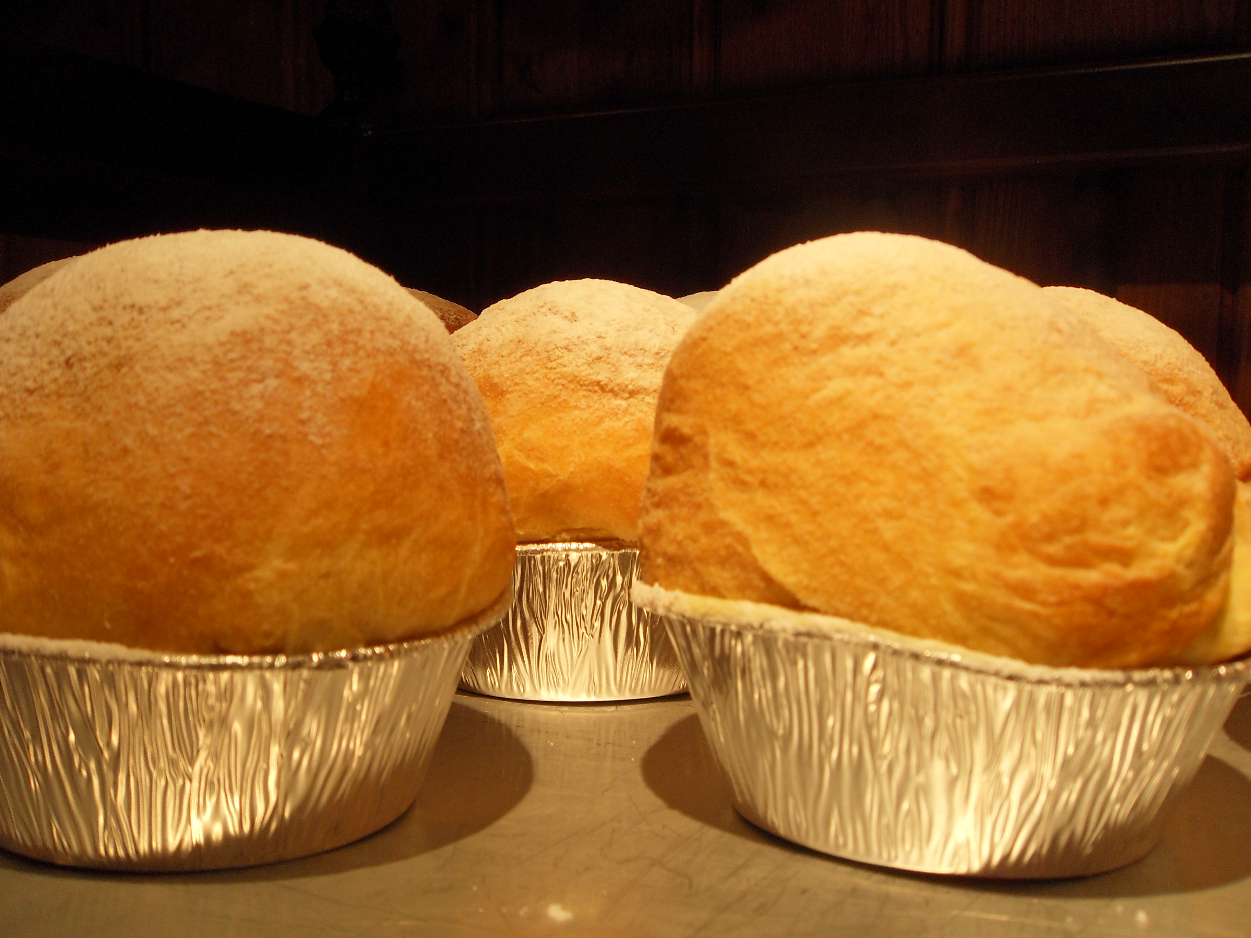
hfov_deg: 52.6
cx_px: 626
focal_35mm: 35
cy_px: 469
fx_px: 1265
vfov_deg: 40.7
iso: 80
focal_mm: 6.3
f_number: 3.5
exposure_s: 1/90
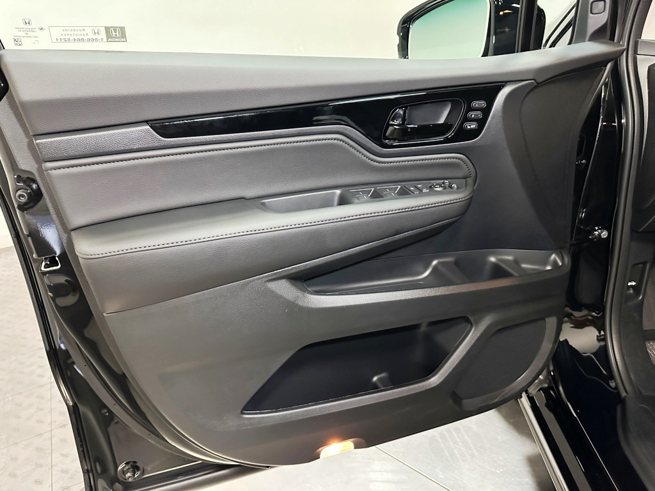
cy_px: 246
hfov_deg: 71.6
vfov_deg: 56.8
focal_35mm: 24
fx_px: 454
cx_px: 328
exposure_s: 1/40
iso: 1000
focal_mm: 6.86
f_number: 1.78
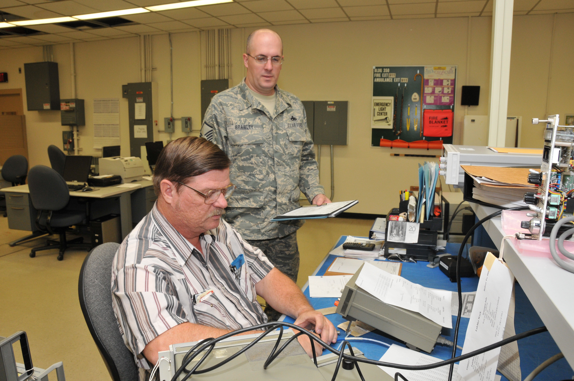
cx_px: 287
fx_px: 430
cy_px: 190
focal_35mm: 27
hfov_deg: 67.4
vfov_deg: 47.8
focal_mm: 18
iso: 640
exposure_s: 1/60
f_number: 10
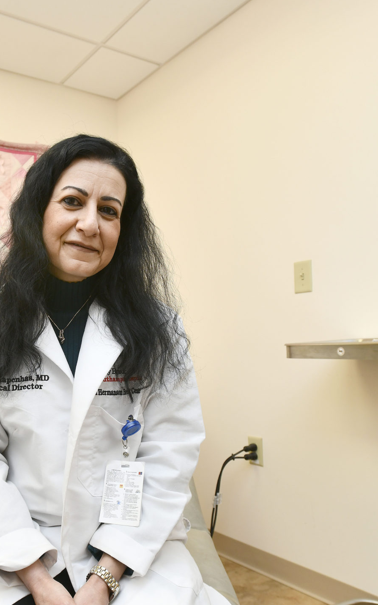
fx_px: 511
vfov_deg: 60.9
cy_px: 349
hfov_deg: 39.3
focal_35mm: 31
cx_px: 85
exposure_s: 1/60
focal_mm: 17
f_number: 6.3
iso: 500
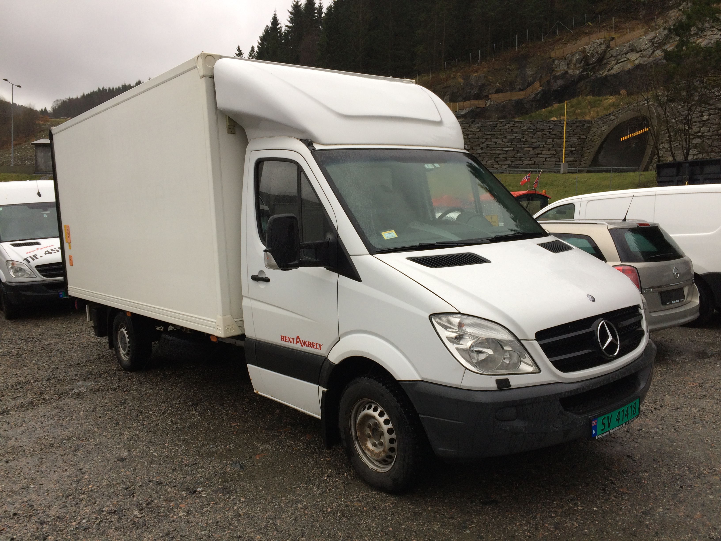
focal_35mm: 29
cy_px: 270
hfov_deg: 61.7
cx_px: 360
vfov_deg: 48.2
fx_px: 604
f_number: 2.2
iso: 50
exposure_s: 1/100
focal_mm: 4.15
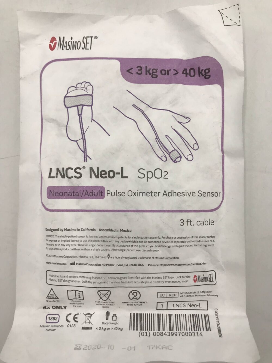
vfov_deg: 63.4
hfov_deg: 49.8
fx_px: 293
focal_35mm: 28
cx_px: 136
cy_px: 182
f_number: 1.8
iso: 25
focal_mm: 3.99
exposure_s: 1/60
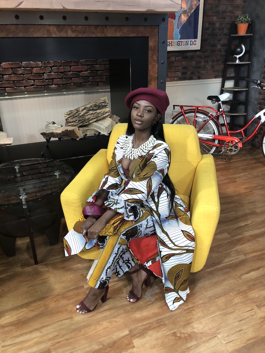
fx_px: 296
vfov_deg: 61.7
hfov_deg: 48.2
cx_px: 132
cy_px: 176
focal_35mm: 29
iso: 40
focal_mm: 3.99
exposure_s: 1/15
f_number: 1.8
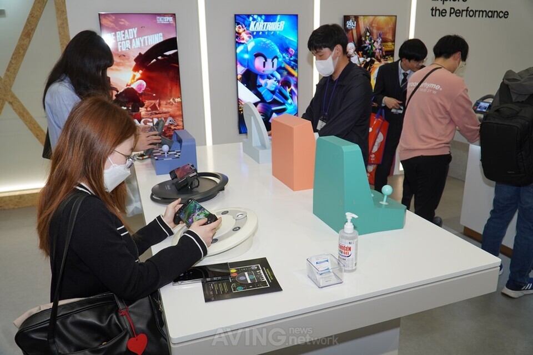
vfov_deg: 47.9
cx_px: 266
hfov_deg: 67.4
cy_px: 178
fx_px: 400
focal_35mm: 27
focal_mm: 18
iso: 200
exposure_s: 1/60
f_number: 4
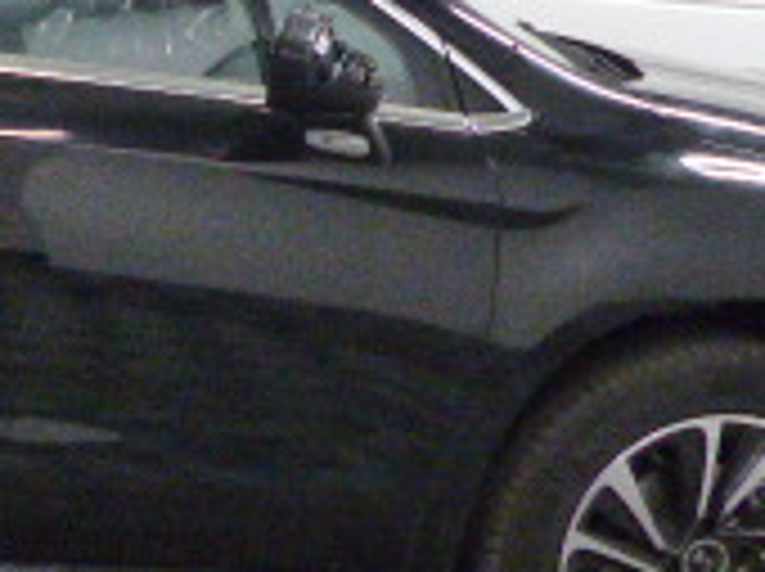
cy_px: 284
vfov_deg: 15.1
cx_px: -162
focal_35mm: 98
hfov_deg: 18.9
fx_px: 2163
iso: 1250
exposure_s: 1/100
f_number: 2.8
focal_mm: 4.5
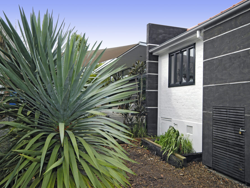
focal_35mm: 33
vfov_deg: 43.0
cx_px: 137
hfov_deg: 55.2
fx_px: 238
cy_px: 95
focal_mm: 20
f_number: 8
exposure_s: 1/100
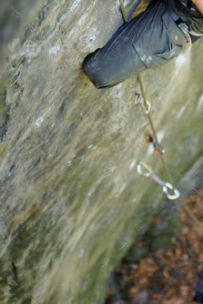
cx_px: 183
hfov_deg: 6.5
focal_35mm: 212
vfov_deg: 9.7
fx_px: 1795
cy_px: 40
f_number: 2.8
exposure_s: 1/250
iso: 160
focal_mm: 80
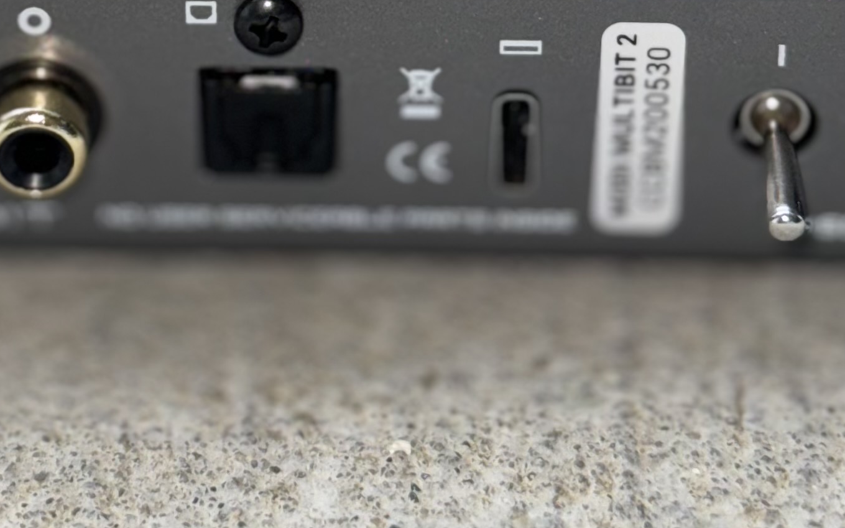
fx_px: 3477
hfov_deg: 13.8
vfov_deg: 8.4
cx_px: 259
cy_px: -317
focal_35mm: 151
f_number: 1.78
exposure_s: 1/276
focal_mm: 6.76
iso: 50
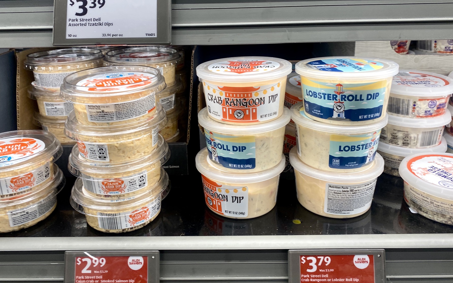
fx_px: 383
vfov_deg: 40.1
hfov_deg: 61.2
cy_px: 93
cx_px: 221
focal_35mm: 31
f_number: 1.8
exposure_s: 1/120
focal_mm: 4.25
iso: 80
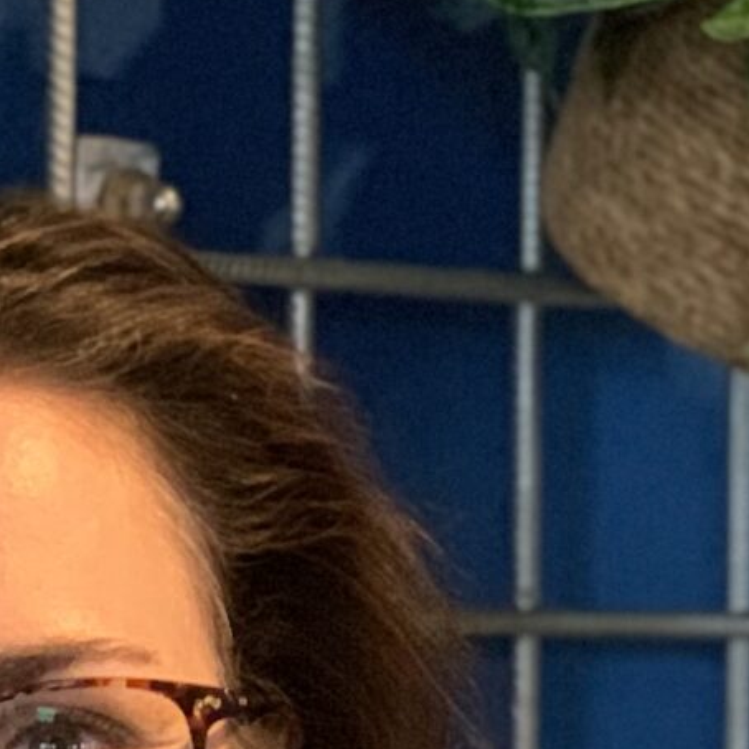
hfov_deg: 6.7
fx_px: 6340
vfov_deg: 6.6
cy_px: 1244
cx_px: -224
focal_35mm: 259
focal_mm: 6
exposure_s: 1/33
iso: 320
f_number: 2.4
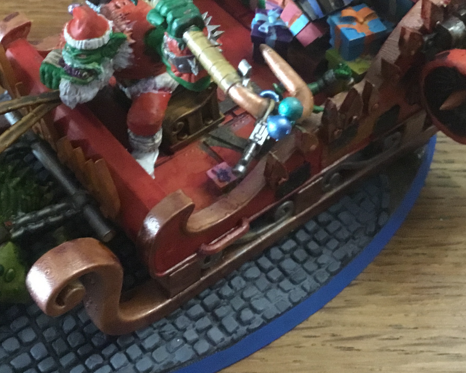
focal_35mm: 56
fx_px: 772
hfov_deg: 33.6
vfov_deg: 26.8
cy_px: 98
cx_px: 227
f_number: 2.4
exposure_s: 1/17
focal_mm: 3.3
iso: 640
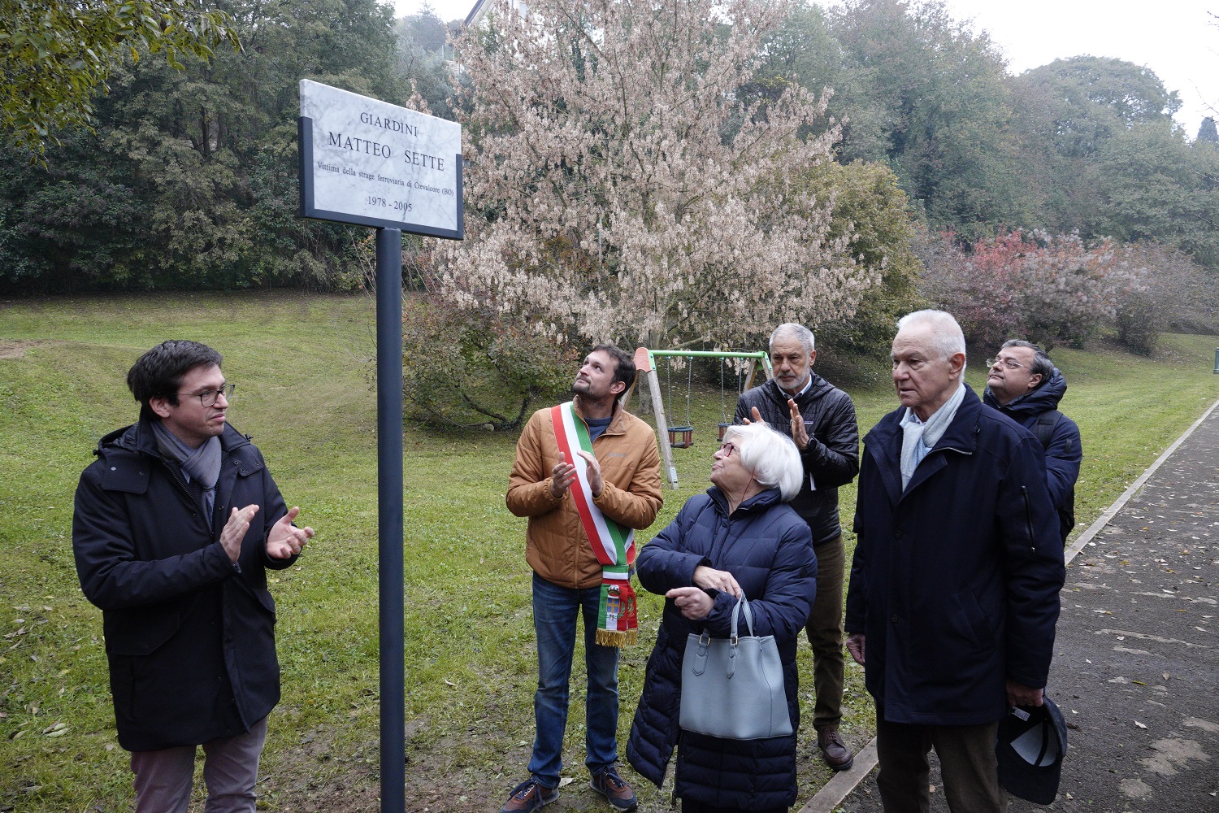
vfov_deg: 53.1
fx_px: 813
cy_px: 406
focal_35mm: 24
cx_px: 610
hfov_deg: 73.7
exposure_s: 1/125
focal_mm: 8.8
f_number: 4
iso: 640
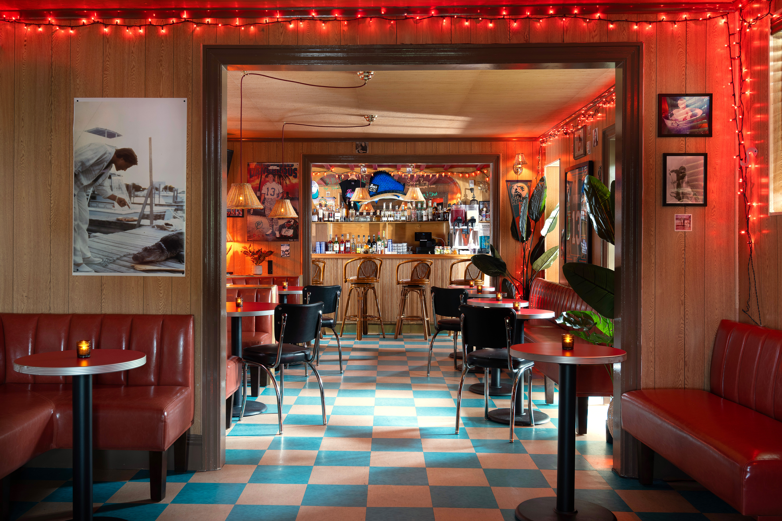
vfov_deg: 40.0
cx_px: 391
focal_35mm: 33
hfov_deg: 57.2
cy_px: 260
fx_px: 717
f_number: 8
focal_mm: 33
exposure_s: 1/1.25
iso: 160
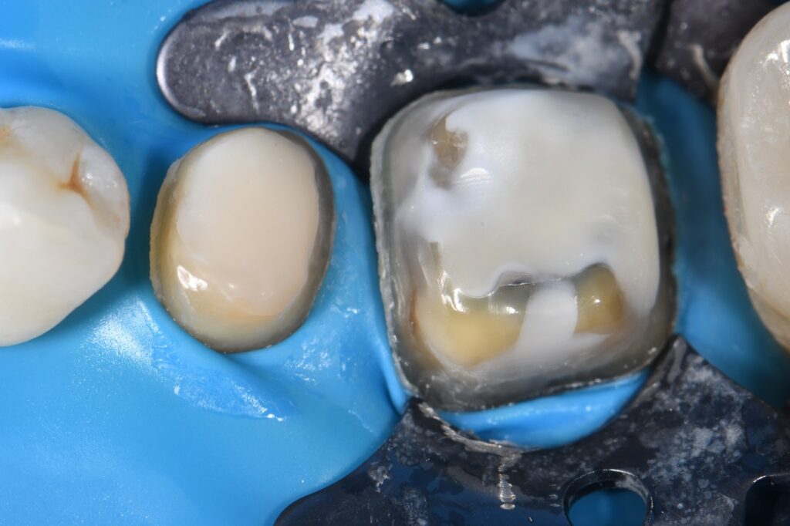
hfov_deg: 13.1
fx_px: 3444
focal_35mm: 157
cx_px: 395
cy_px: 263
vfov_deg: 8.7
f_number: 32
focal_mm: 105
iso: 200
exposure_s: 1/160
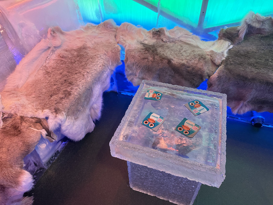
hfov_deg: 71.6
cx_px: 136
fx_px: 189
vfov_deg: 56.8
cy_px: 102
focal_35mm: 24
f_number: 1.78
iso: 400
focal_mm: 6.86
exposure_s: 1/60
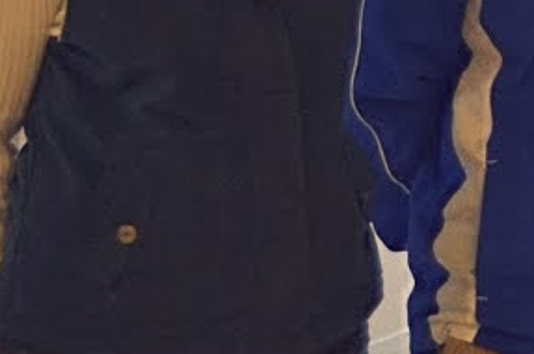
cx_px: 1797
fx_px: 3804
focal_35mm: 257
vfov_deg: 5.3
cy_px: -7
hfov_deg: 6.9
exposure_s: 1/60
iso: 800
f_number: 4
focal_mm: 24
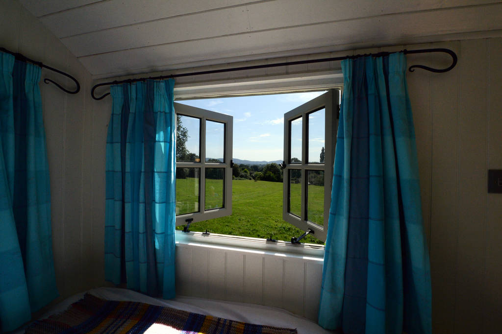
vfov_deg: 81.2
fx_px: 195
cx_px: 251
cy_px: 167
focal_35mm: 14
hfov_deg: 104.3
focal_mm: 14
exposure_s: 1/1250
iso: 1600
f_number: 20
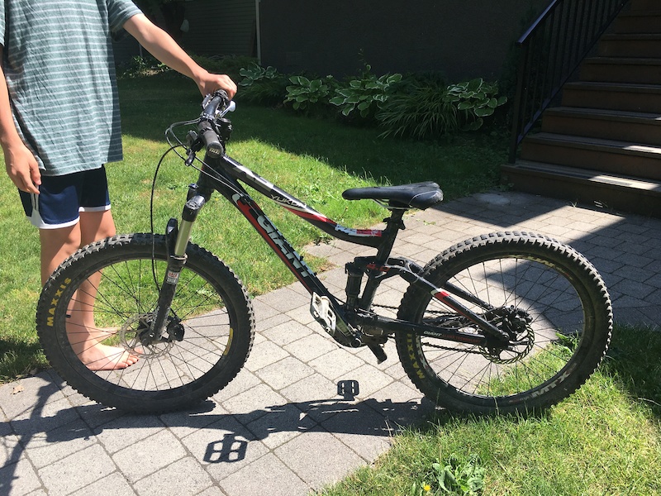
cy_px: 248
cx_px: 330
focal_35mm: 29
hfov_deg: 61.7
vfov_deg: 48.2
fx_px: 554
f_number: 2.2
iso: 25
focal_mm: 4.15
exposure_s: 1/777
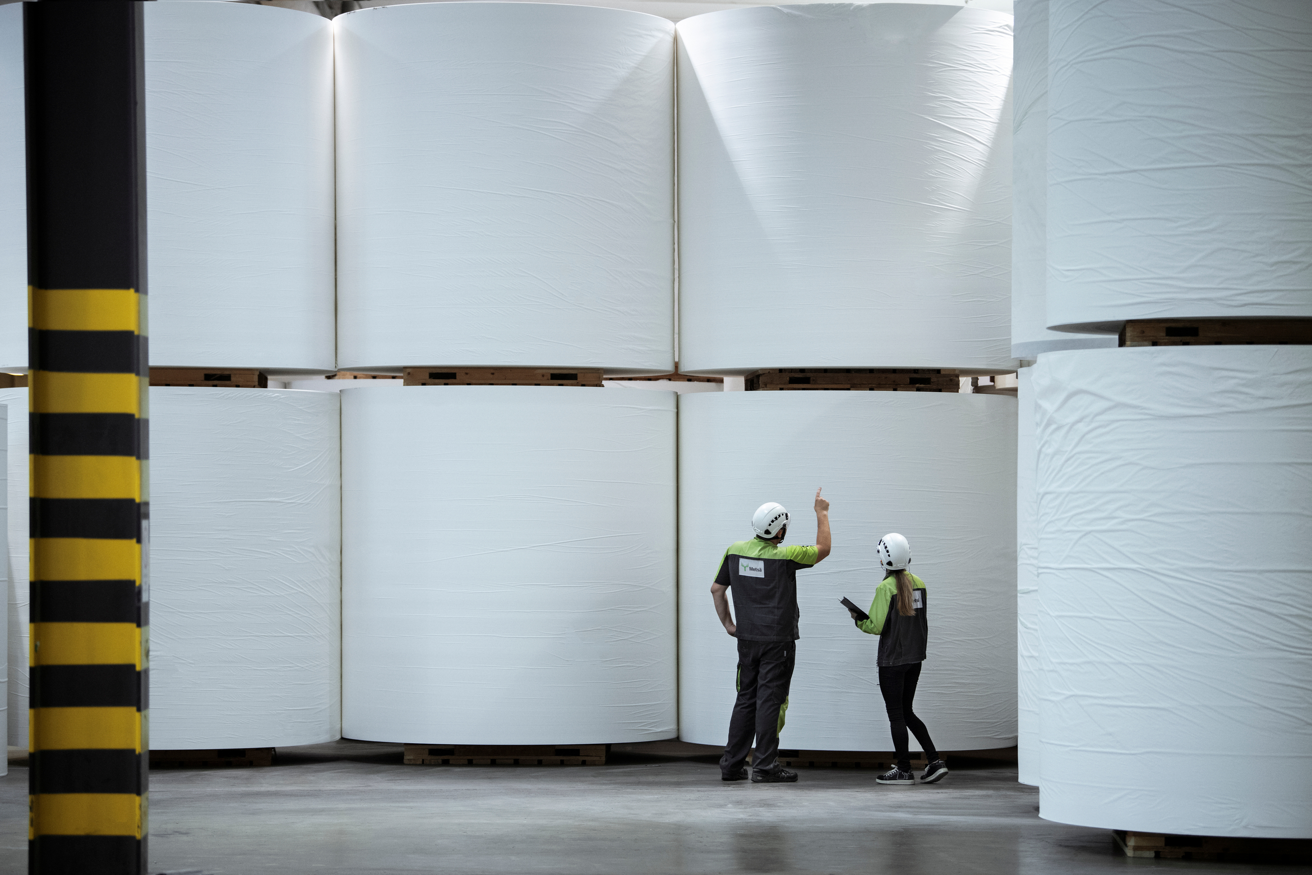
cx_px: 656
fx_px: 3826
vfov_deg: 13.0
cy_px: 438
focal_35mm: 105
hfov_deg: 19.5
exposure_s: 1/100
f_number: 2.8
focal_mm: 105
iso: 1000
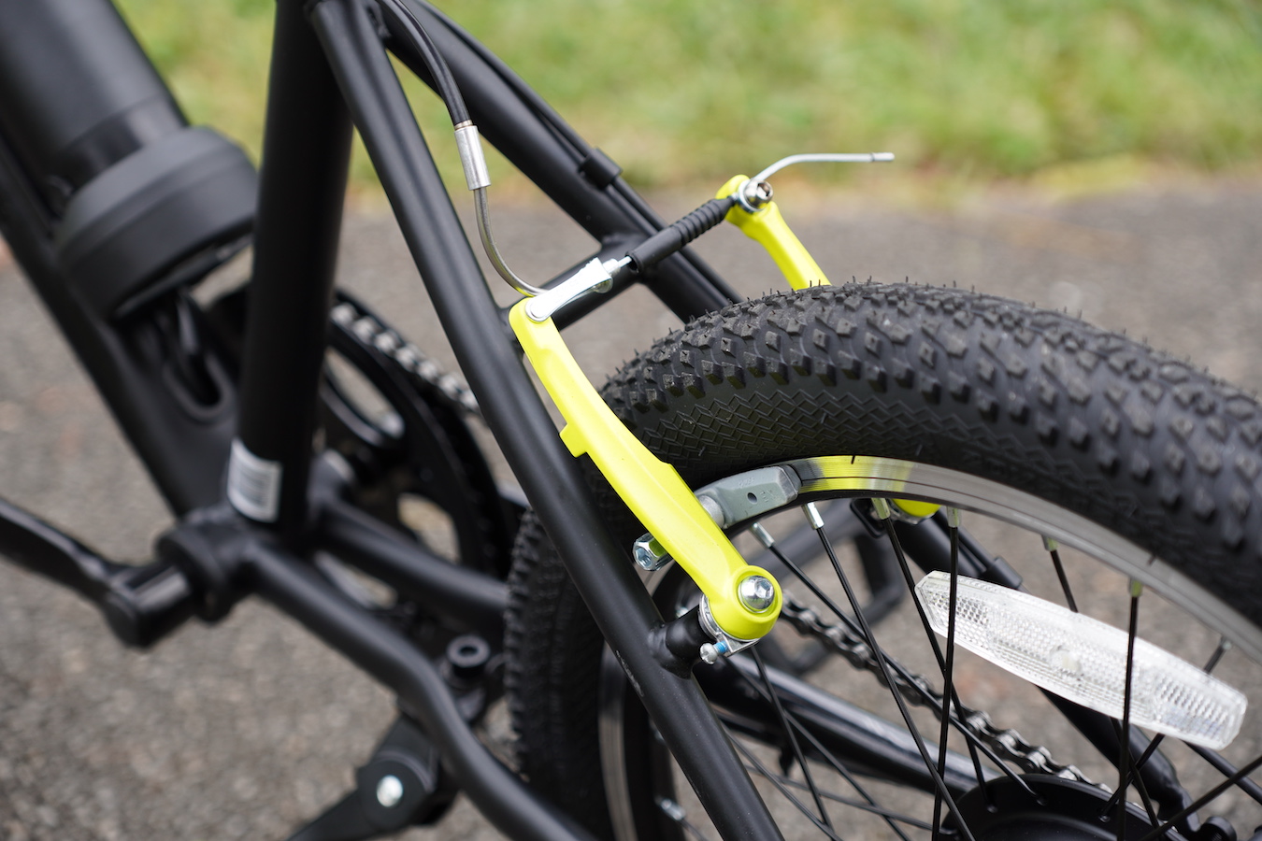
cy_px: 420
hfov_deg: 24.6
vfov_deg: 16.6
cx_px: 631
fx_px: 2892
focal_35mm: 82
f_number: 2.8
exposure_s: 1/250
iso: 100
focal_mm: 55
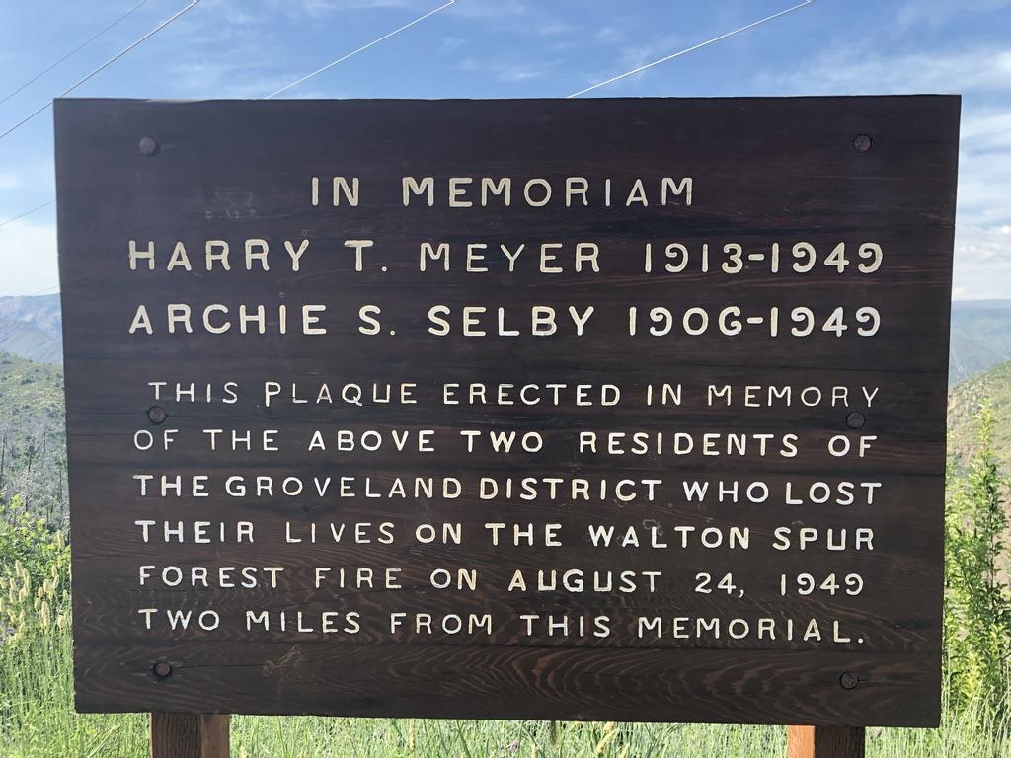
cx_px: 506
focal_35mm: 28
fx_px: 818
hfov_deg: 63.4
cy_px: 379
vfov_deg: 49.7
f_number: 1.8
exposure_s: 1/475
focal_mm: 4
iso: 20
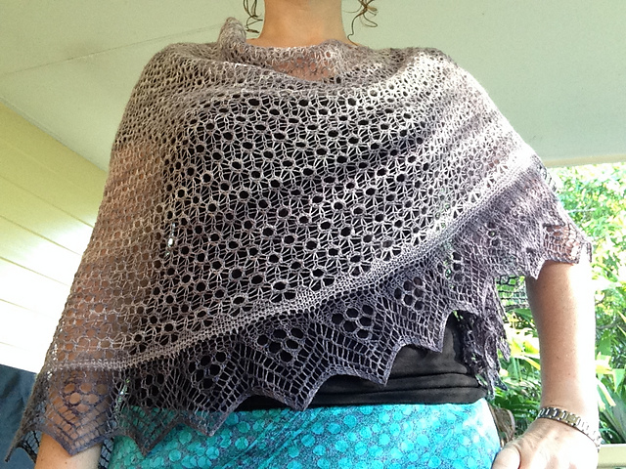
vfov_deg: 40.7
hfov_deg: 52.6
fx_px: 633
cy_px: 234
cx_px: 313
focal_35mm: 35
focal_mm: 2.18
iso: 100
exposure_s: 1/30
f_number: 2.4
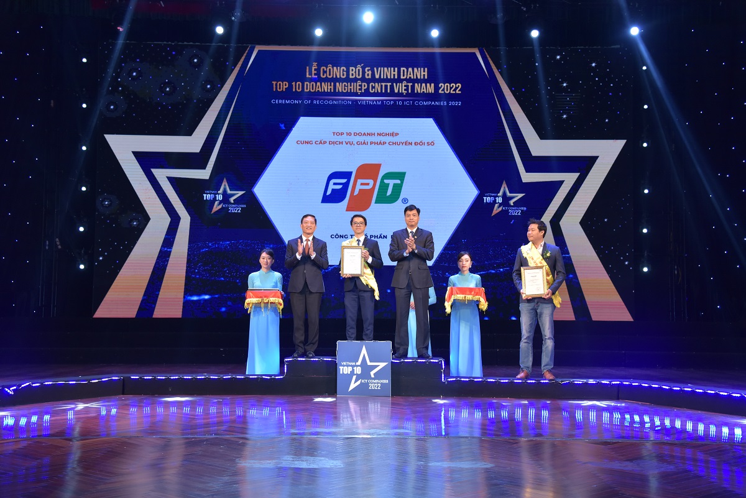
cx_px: 373
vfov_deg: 30.5
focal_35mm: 44
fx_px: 912
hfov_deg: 44.5
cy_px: 249
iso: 1600
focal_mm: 44
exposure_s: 1/200
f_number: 5
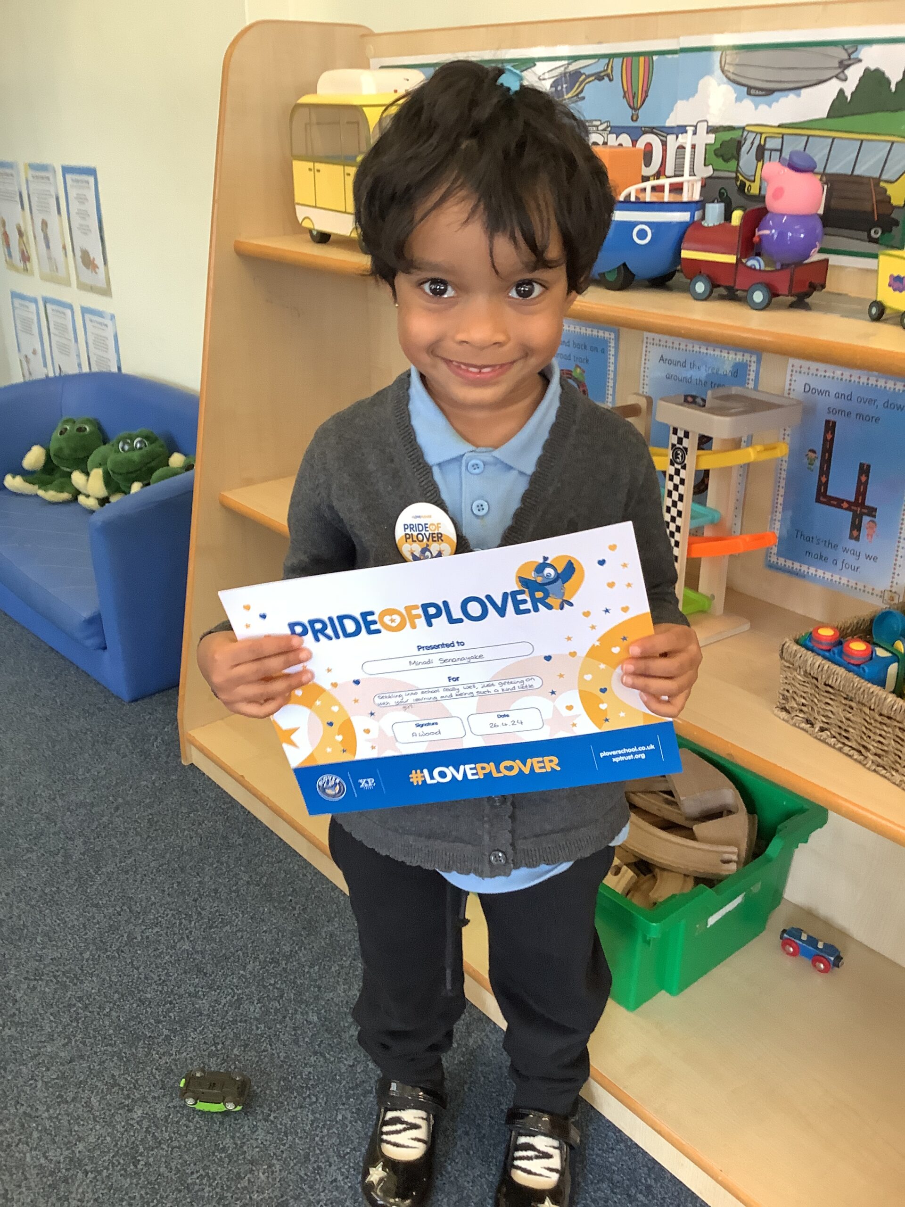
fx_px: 1081
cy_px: 604
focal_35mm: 31
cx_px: 452
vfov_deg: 58.4
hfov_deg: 45.4
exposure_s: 1/50
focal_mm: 3.3
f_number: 2.4
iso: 160
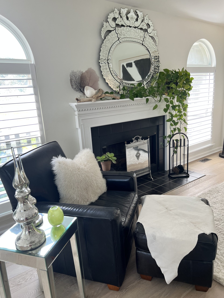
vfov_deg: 67.3
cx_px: 112
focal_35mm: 26
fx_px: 224
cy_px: 149
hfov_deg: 53.1
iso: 64
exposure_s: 1/121
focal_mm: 5.7
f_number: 1.5
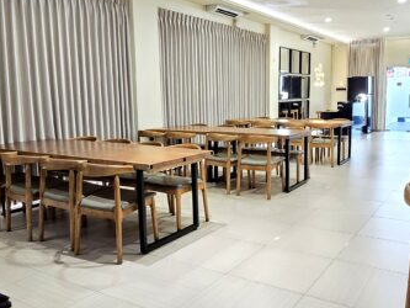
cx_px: 251
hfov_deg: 59.3
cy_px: 150
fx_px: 355
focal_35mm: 30
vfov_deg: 46.8
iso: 500
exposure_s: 1/60.2
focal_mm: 2.2
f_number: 2.2
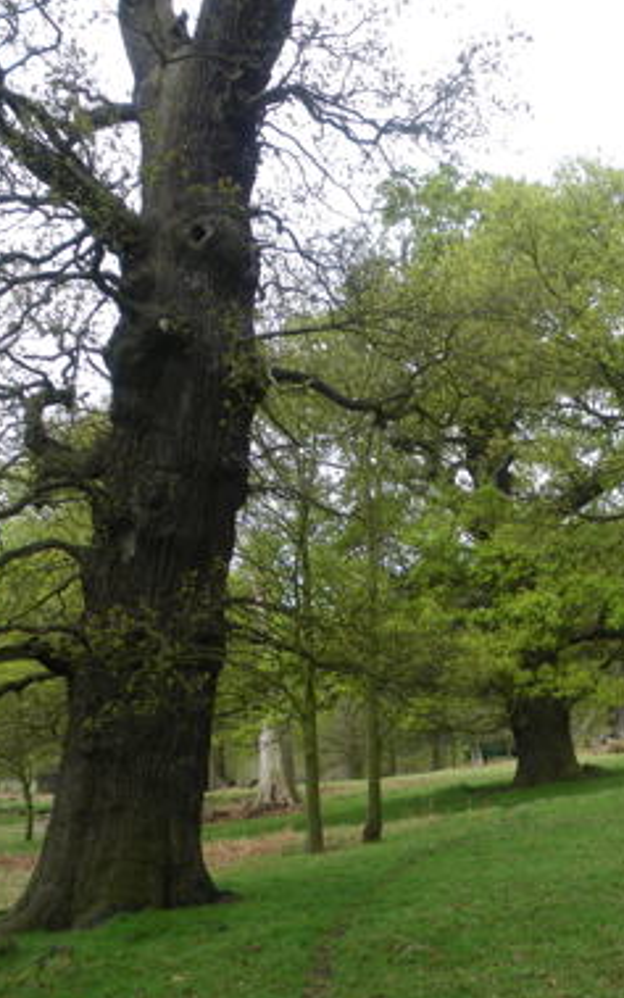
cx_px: 562
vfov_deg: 38.9
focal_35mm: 52
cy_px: 508
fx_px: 1414
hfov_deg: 24.2
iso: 64
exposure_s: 1/200
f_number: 3.5
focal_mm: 6.3
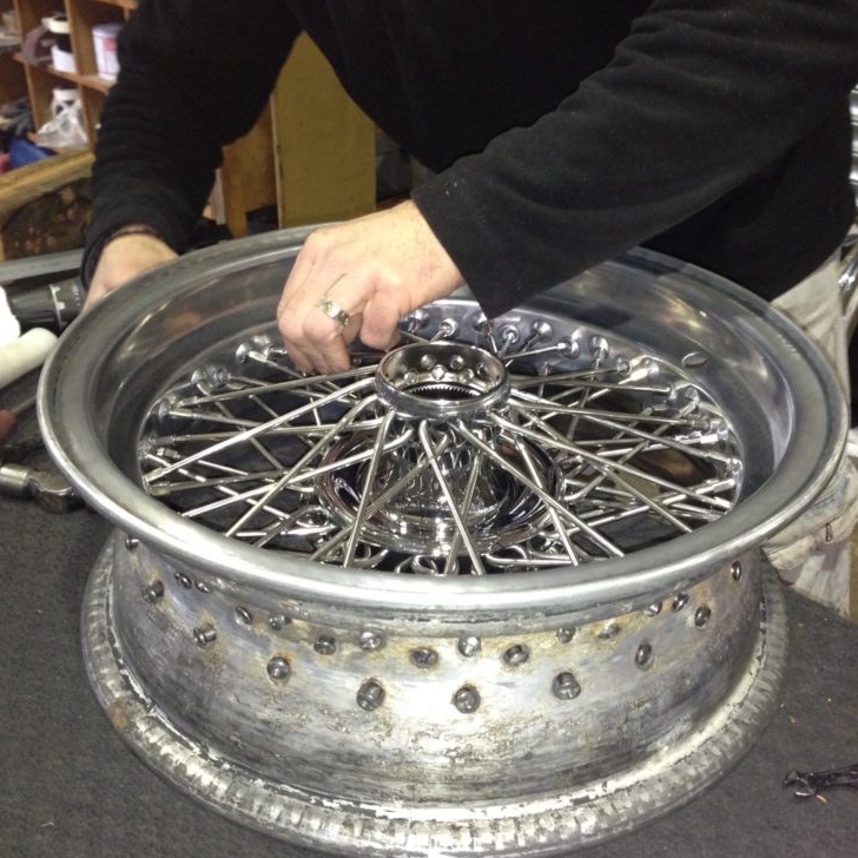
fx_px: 1150
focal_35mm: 41
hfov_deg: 40.9
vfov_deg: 40.9
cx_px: 429
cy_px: 449
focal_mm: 4.13
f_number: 2.4
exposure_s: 1/20
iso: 250
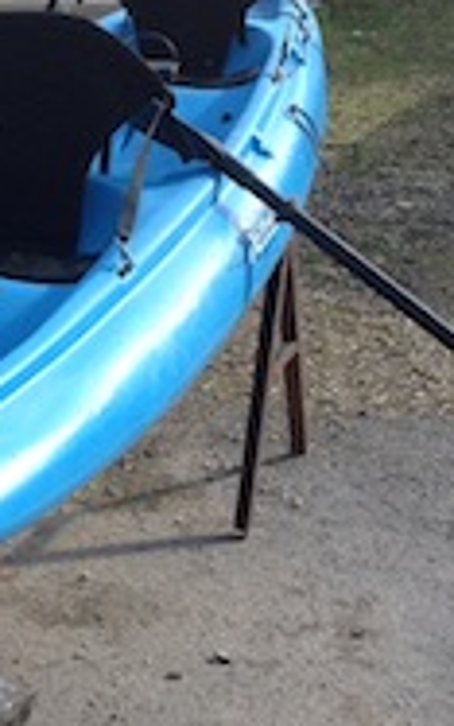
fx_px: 1958
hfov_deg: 13.0
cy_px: 359
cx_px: -43
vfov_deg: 21.0
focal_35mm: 99
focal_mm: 4.28
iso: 50
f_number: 2.4
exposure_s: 1/703
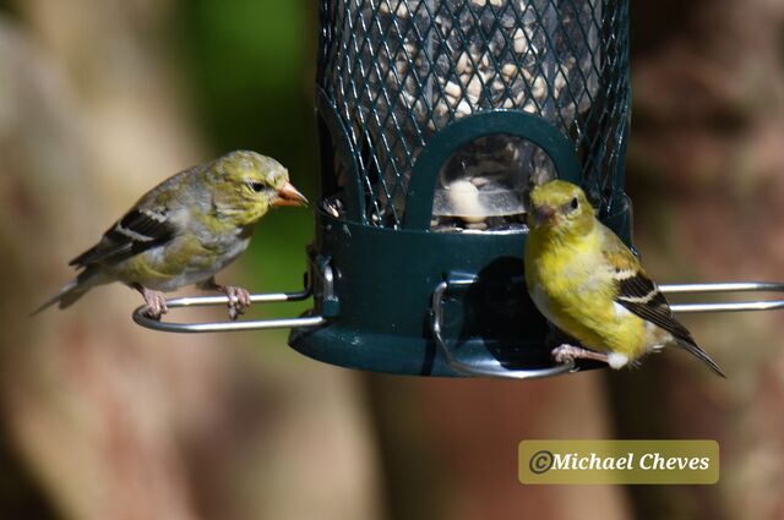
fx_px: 13050
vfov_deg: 2.3
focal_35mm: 600
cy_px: 260
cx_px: 392
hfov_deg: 3.4
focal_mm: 600
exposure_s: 1/667
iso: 280
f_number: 7.1
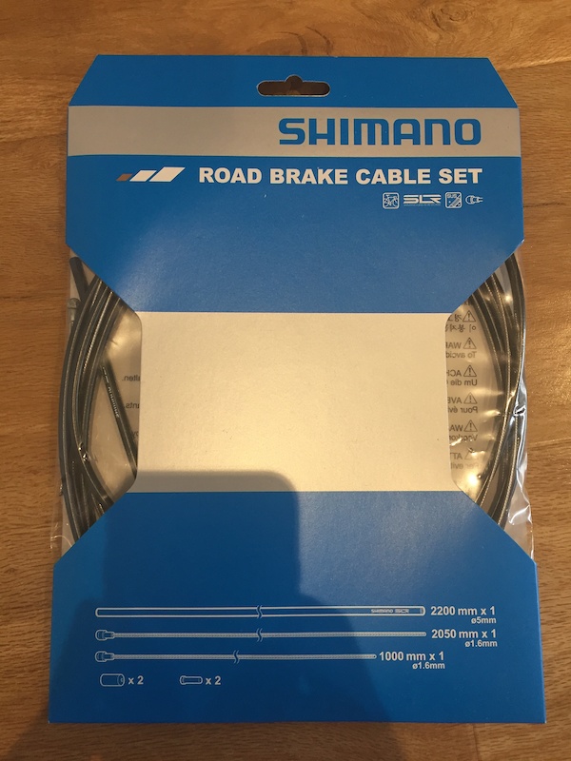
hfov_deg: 48.2
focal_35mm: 29
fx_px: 638
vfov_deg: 61.7
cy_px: 380
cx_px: 286
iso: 100
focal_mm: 4.15
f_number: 2.2
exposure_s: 1/33
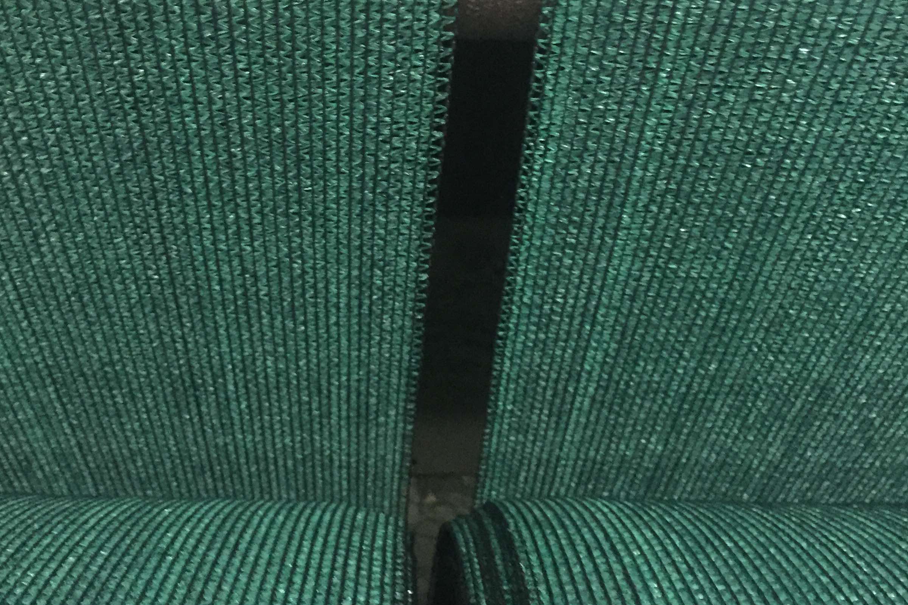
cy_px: 211
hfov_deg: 47.4
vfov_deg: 32.4
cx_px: 451
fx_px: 1034
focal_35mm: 41
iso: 640
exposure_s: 1/17
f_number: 2.2
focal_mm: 4.15
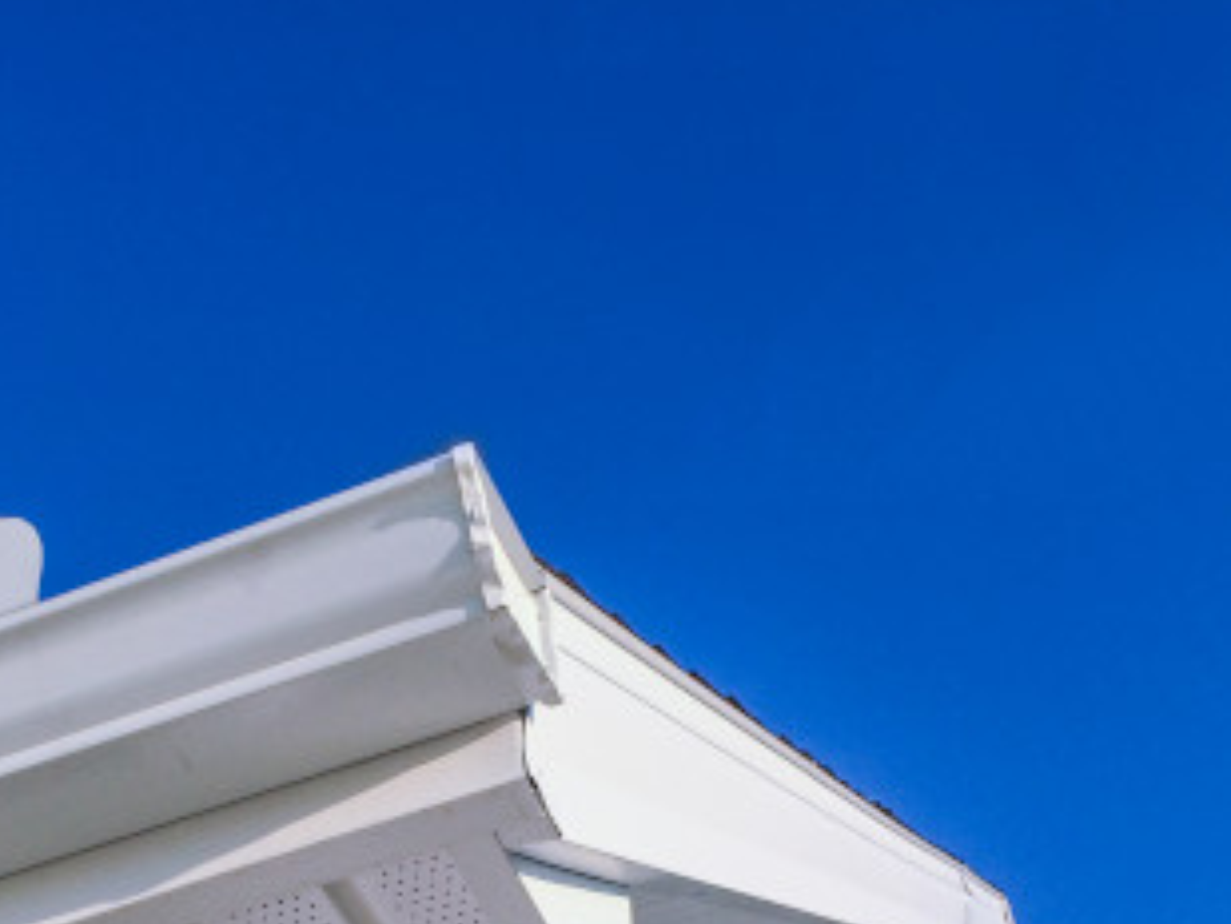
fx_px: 2170
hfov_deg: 31.0
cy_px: 956
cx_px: 287
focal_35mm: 61
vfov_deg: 22.9
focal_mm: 4.15
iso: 32
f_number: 2.2
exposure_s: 1/1900
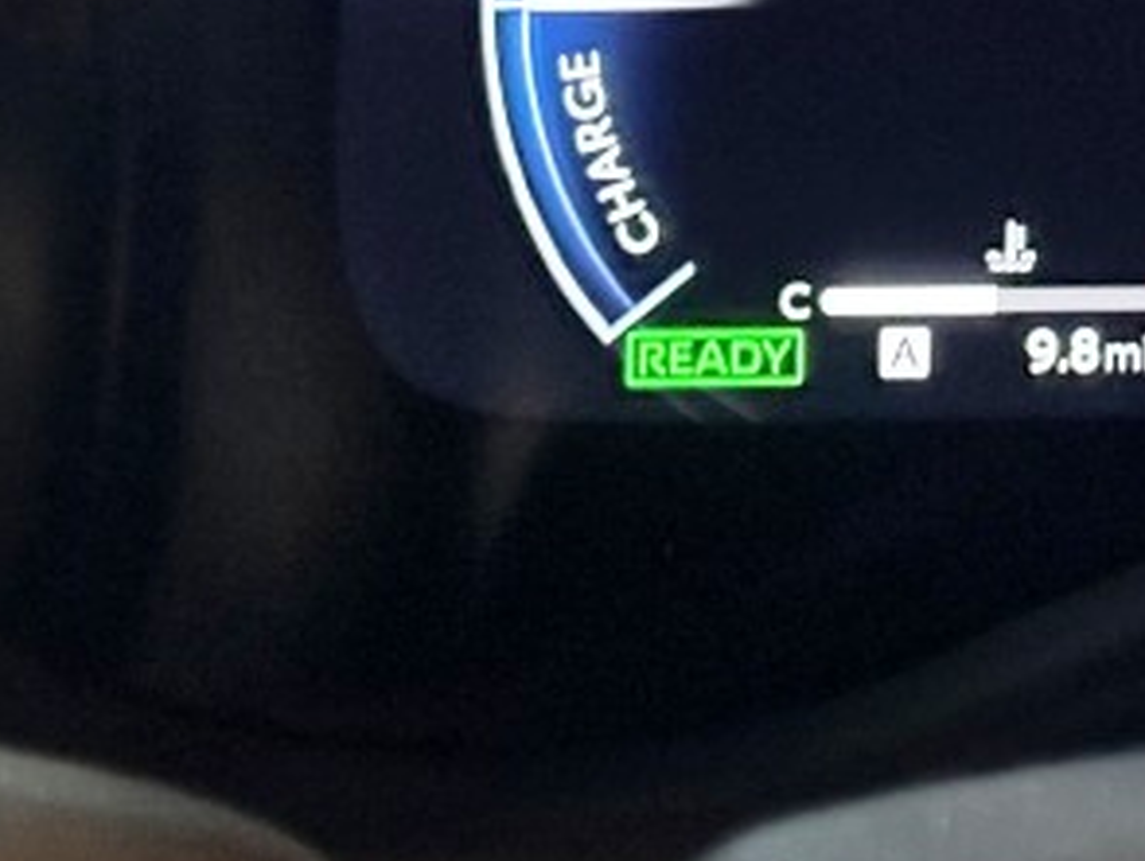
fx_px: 5528
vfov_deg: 8.8
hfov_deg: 11.2
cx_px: 1893
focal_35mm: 167
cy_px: -86
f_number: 1.78
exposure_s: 1/30
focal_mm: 6.86
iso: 640
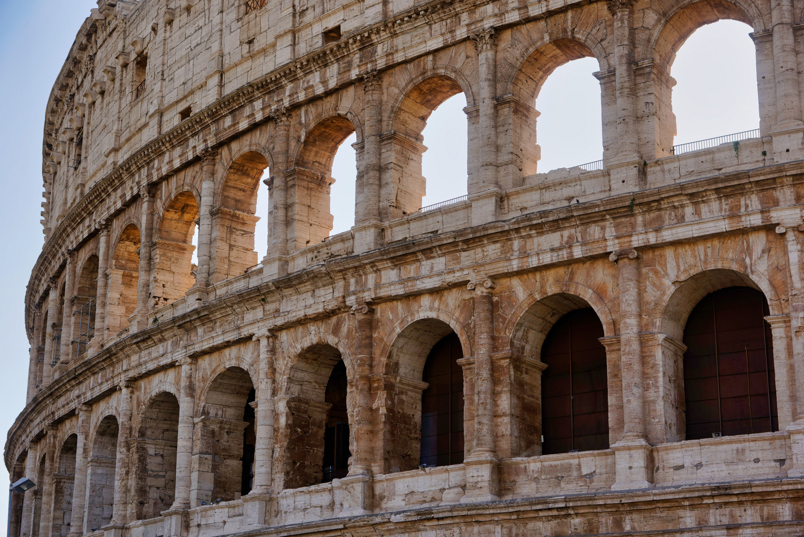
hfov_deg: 32.4
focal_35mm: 62
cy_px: 268
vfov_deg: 21.9
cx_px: 402
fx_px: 1385
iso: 64
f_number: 7.1
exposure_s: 1/200
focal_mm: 62
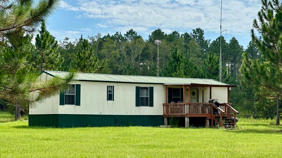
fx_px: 635
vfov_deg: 14.2
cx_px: 140
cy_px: 81
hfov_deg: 25.0
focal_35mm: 85
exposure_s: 1/834
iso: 32
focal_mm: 9
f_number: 2.8
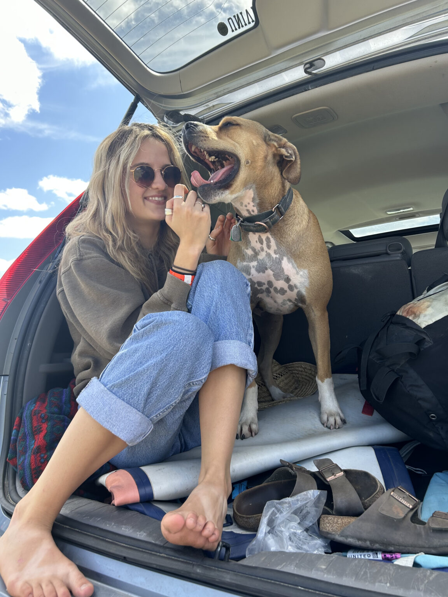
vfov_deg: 67.3
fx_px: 449
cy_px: 298
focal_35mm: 26
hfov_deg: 53.1
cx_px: 224
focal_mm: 5.7
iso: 50
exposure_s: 1/666
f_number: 1.5
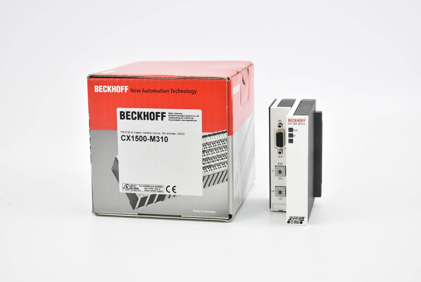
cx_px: 210
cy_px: 141
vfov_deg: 21.6
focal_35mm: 63
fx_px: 737
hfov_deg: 31.9
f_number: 5
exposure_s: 1/25
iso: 100
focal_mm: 42
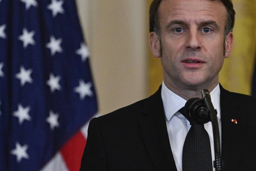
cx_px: 176
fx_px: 4665
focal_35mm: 656
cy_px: 90
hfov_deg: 3.1
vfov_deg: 2.1
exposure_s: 1/320
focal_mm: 400
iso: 2500
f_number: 2.8
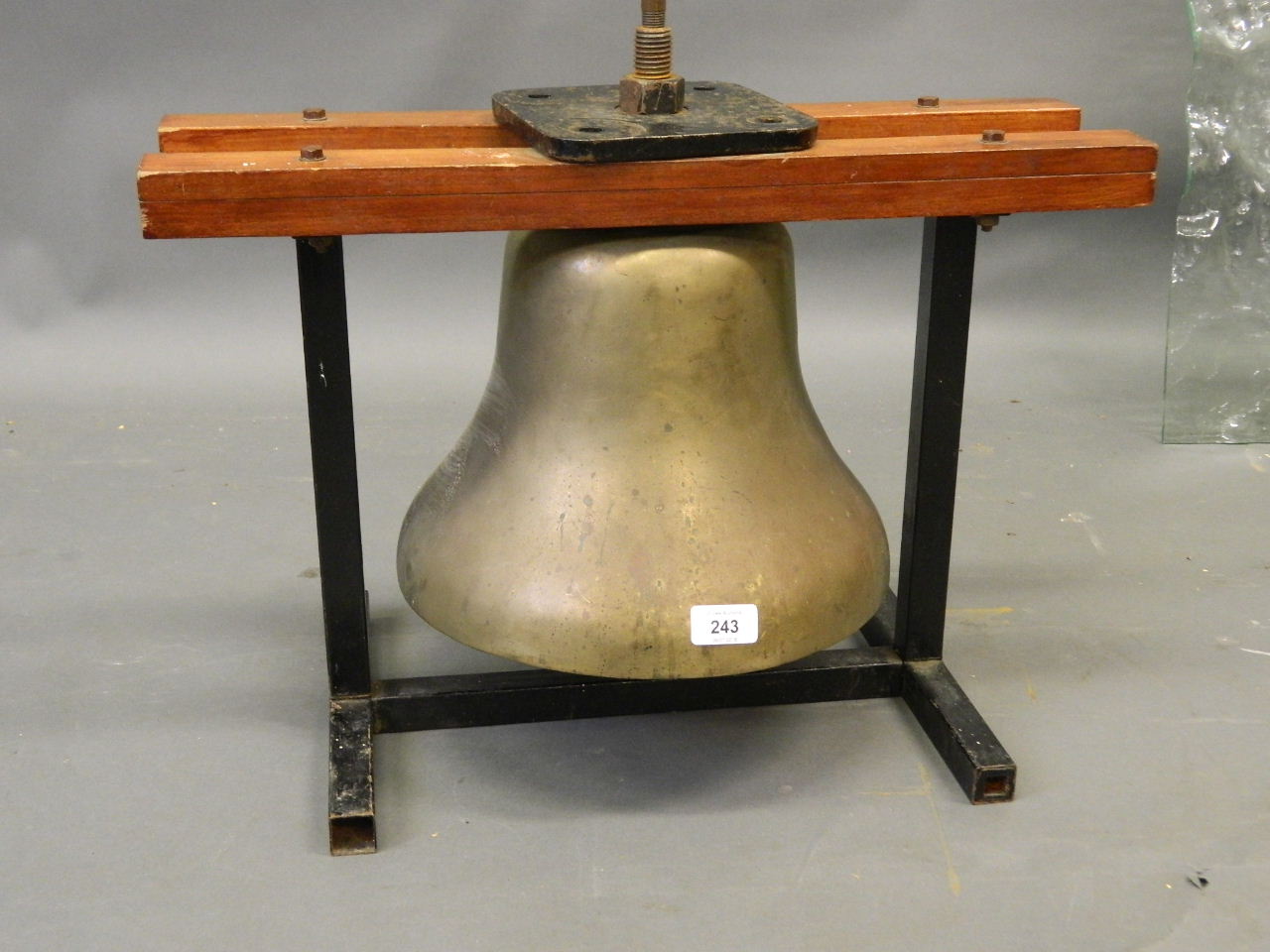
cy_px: 476
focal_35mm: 47
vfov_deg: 30.9
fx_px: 1724
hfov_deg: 40.4
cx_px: 635
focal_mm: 8.4
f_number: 3.6
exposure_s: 1/13
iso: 400
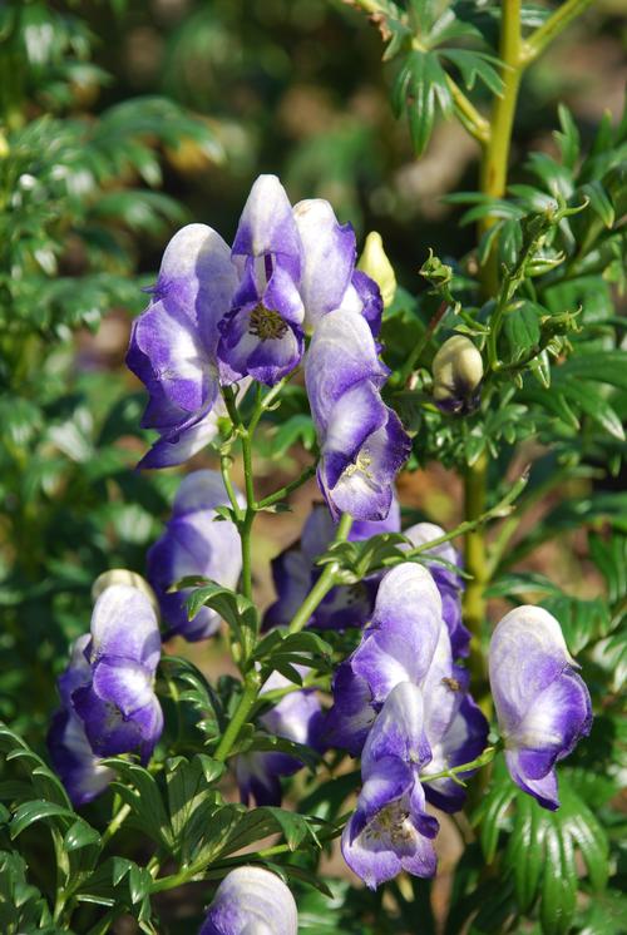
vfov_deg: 13.0
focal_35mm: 158
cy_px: 468
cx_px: 314
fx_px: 4099
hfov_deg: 8.7
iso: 100
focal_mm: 105
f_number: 8
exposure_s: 1/160
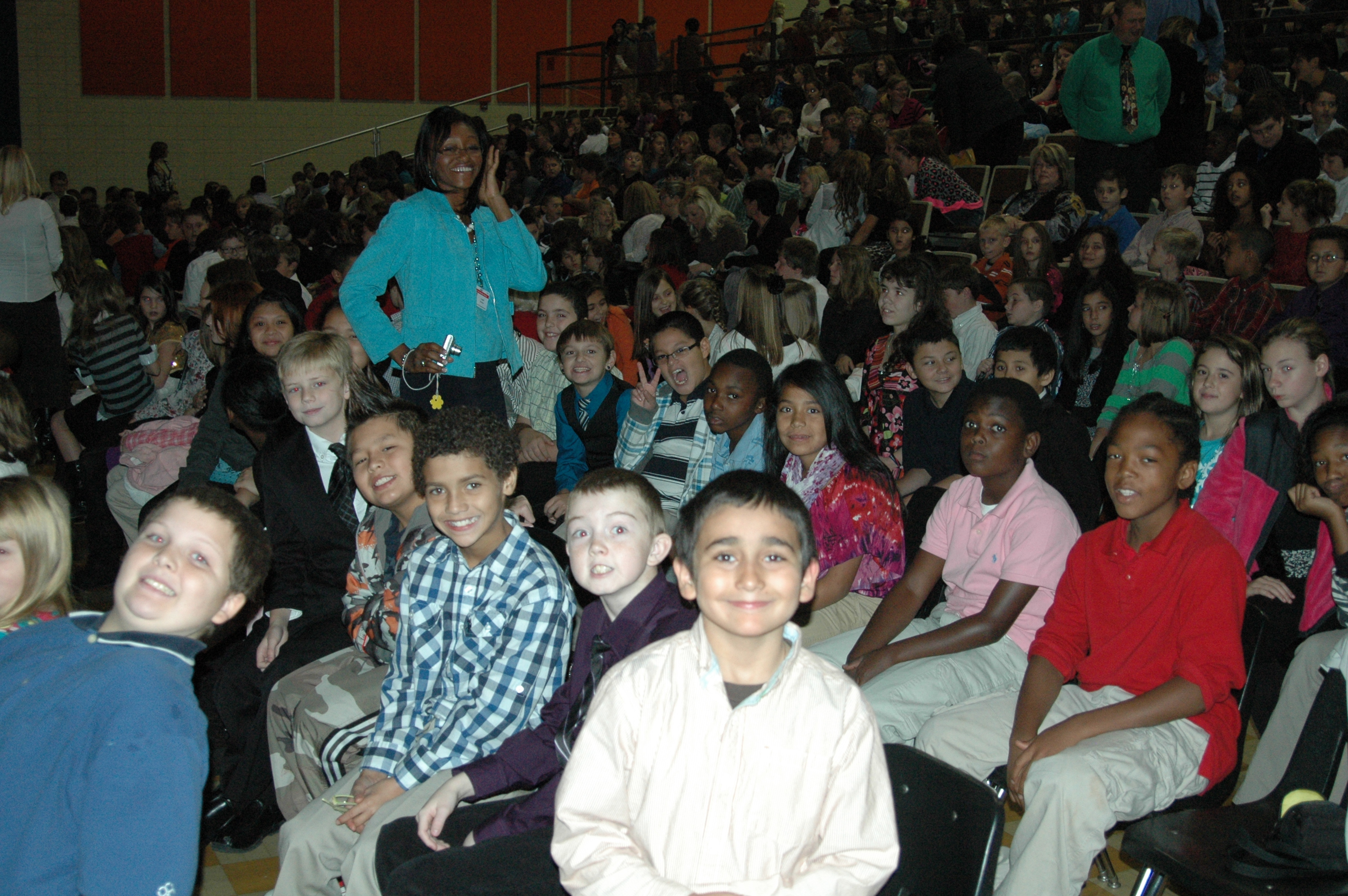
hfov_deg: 46.4
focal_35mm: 42
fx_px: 1571
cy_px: 448
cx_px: 674
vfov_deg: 31.8
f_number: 4.5
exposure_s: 1/60
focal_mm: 28
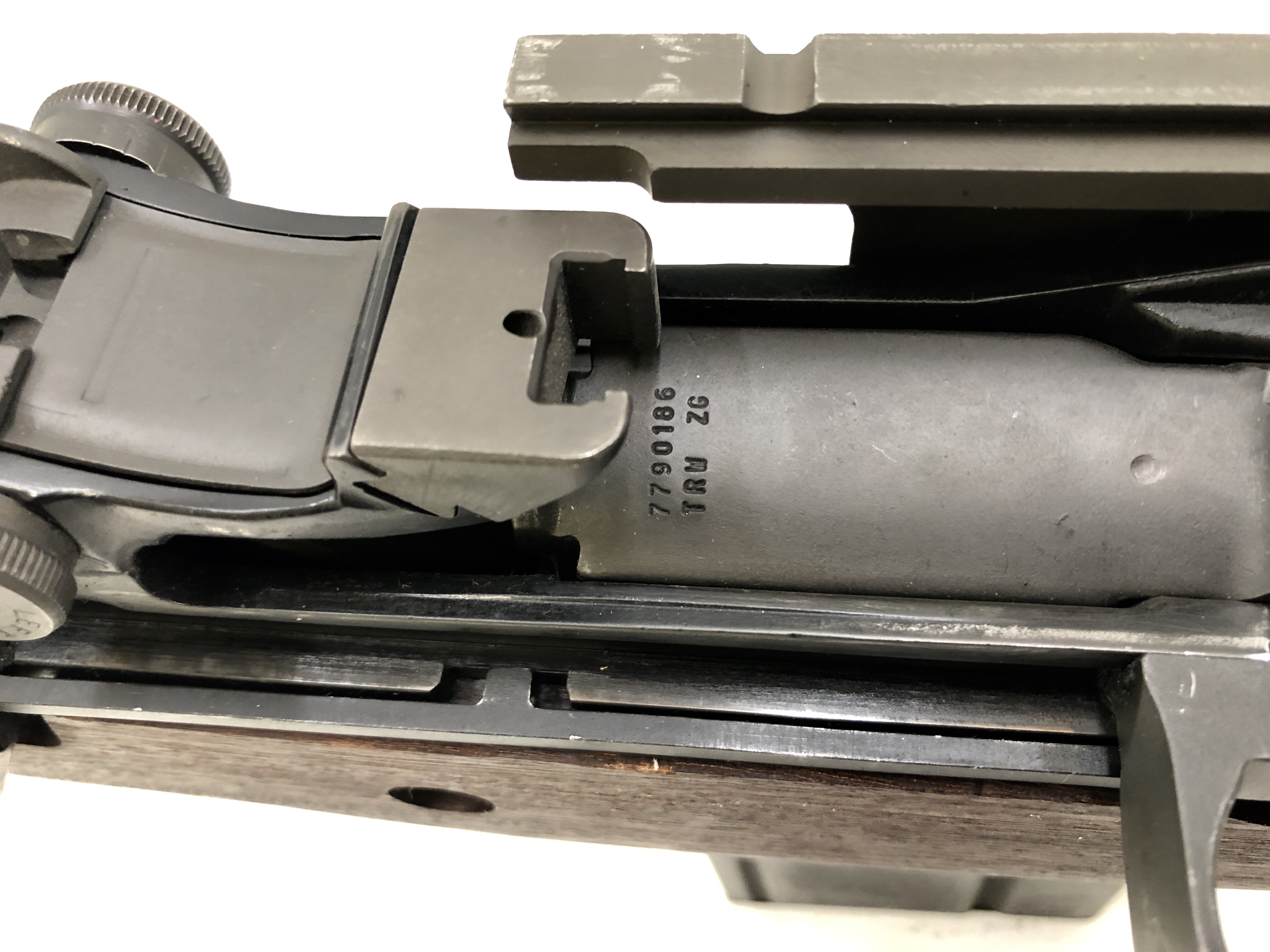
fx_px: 1027
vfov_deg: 49.7
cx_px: 635
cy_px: 476
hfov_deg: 63.4
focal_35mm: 28
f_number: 1.8
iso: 50
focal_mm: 3.99
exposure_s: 1/15
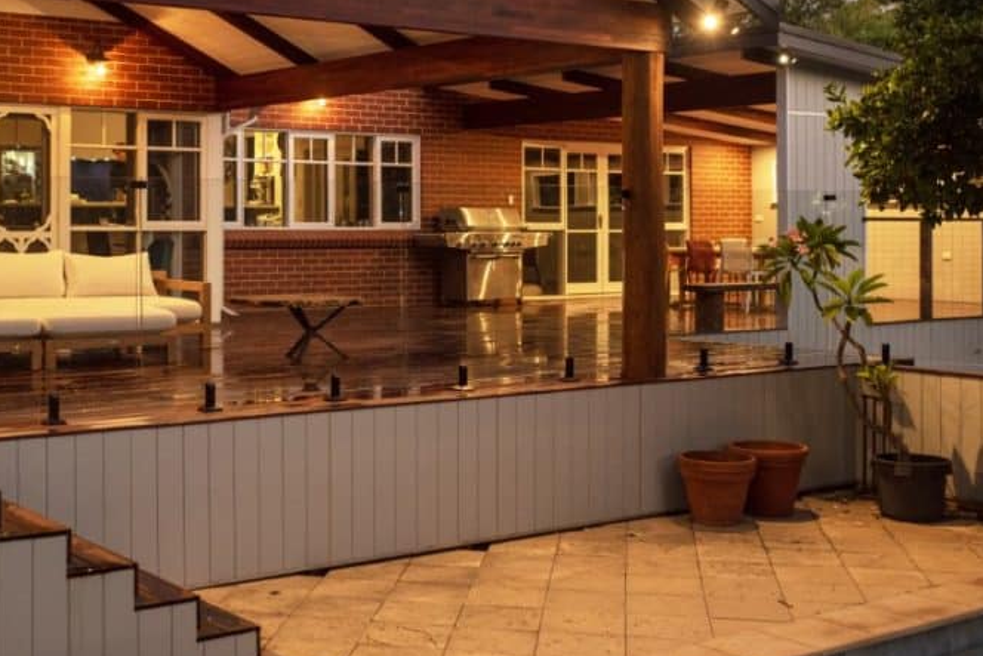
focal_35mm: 54
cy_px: 209
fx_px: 1475
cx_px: 326
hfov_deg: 36.5
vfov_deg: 24.9
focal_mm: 35
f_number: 3.2
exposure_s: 1/160
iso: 1000
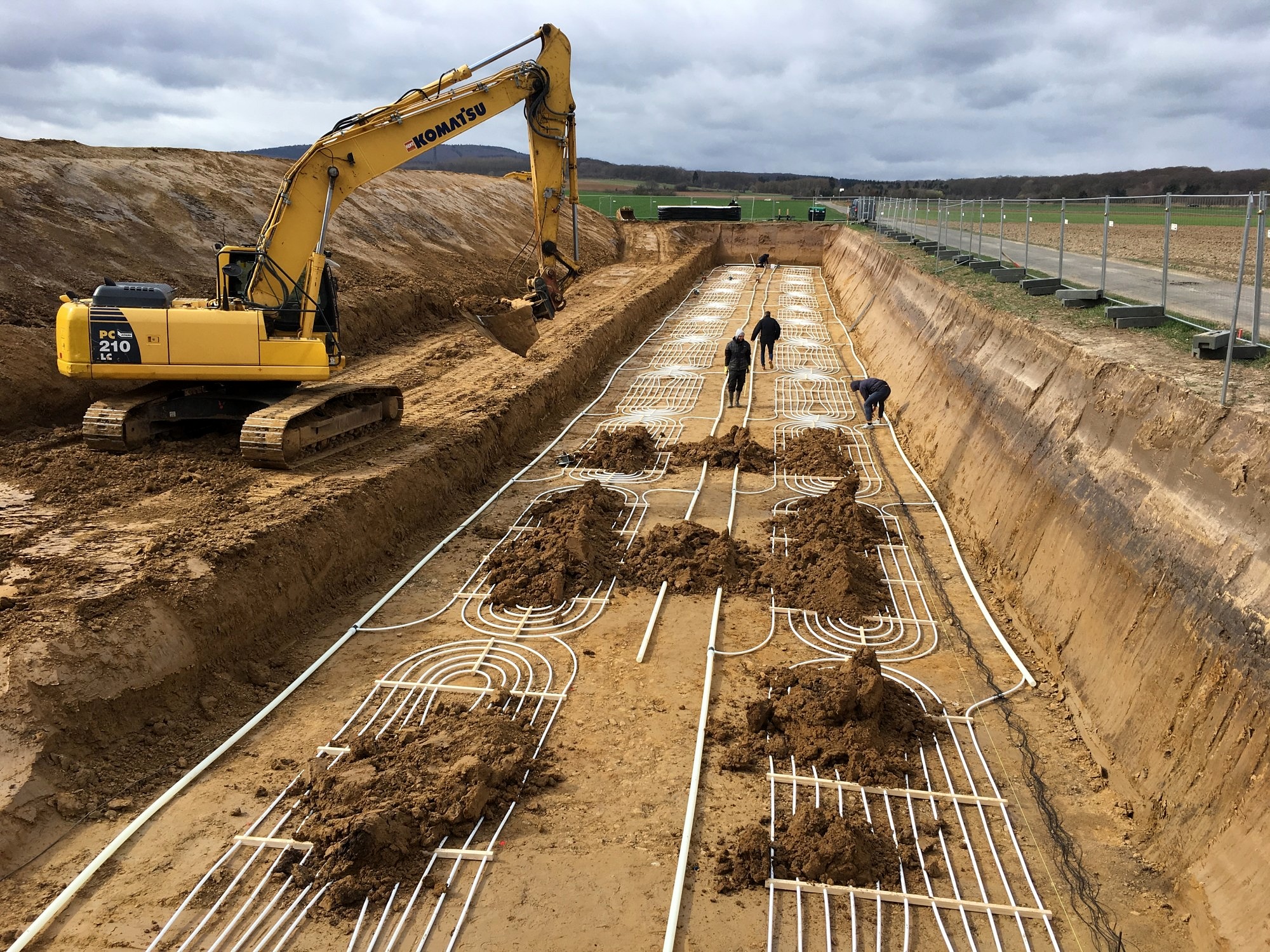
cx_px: 635
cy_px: 476
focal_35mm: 29
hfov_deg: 61.7
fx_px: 1064
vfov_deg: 48.2
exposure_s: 1/950
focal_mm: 4.15
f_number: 2.2
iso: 25
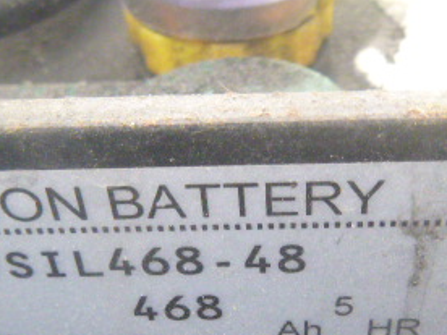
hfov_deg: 33.1
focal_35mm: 58
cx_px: 266
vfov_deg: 24.8
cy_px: 269
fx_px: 749
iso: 400
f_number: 3.9
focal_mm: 4.5
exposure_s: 1/50
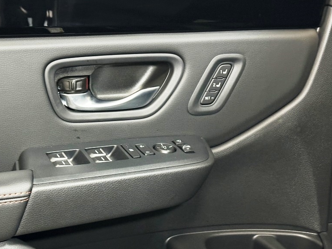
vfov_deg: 22.9
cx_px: 126
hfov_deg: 30.2
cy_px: 150
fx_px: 614
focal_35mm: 64
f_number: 1.78
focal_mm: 6.86
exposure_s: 1/24
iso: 640
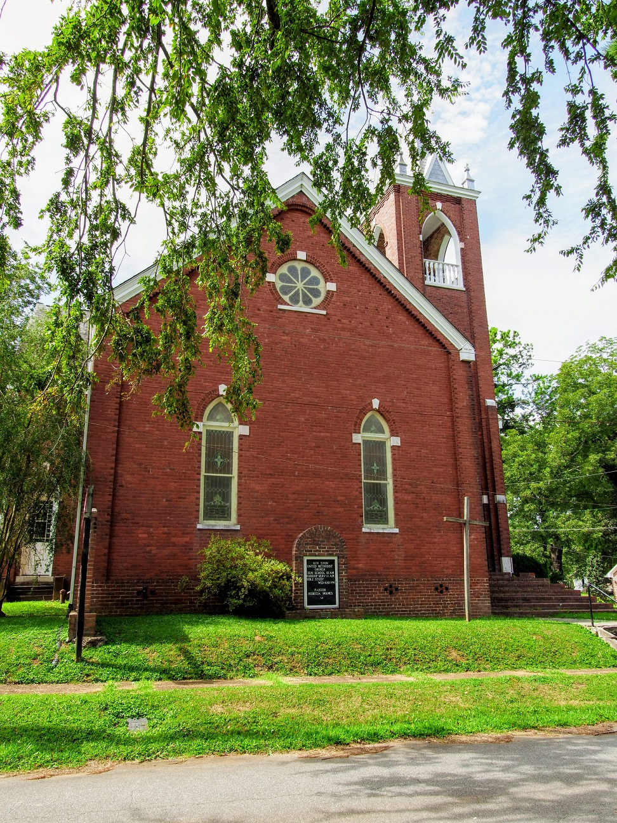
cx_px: 308
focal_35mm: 26
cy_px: 412
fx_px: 618
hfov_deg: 53.1
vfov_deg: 67.3
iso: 200
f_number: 6.3
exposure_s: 1/250
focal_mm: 13
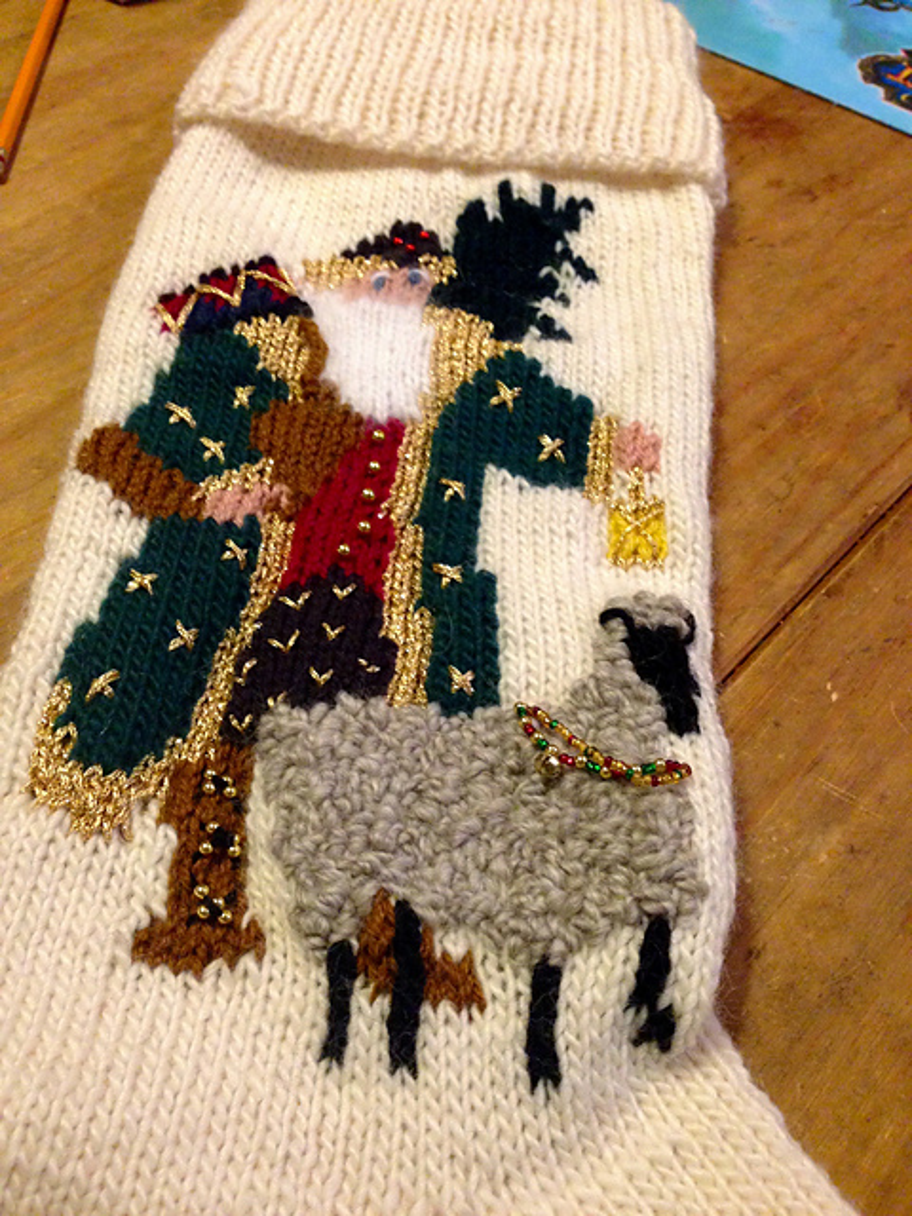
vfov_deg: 55.4
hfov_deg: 42.9
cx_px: 456
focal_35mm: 33
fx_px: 1159
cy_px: 608
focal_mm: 4.12
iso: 320
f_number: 2.4
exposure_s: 1/20
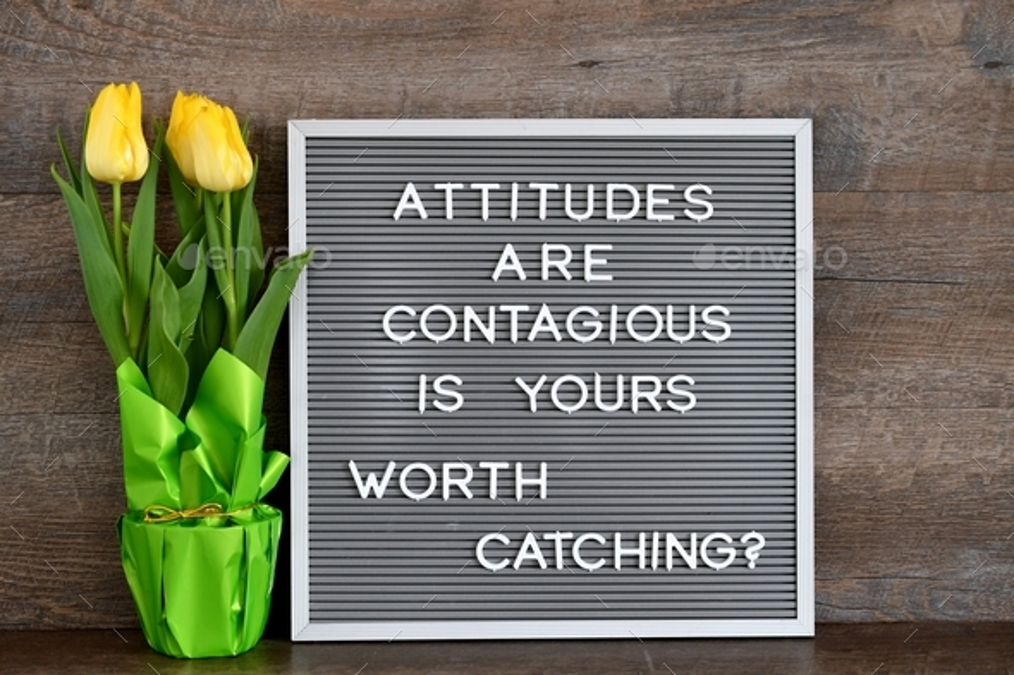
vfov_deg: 22.6
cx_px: 507
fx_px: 1689
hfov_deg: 33.4
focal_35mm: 60
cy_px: 338
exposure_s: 1/80
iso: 640
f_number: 4.5
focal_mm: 40
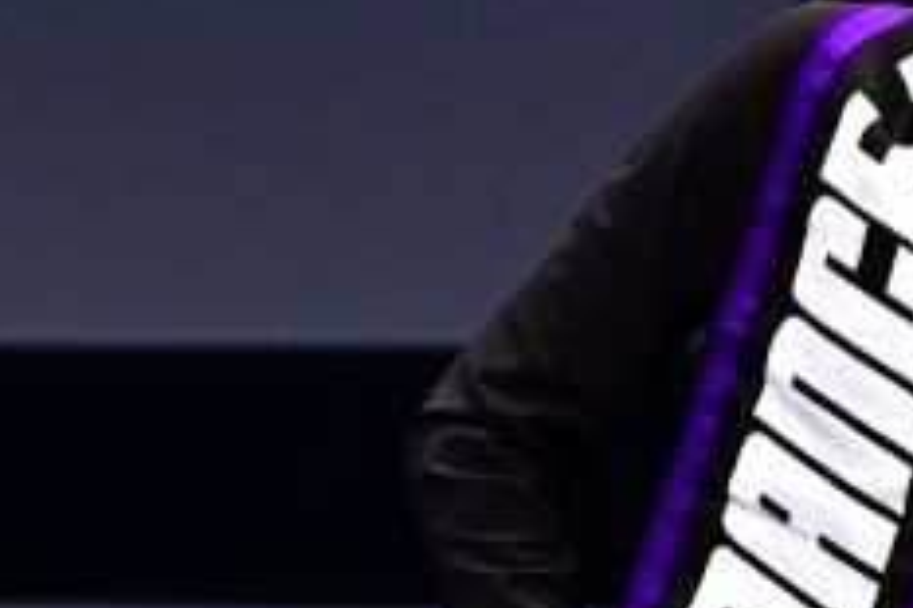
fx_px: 12088
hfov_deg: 4.3
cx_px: 792
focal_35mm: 477
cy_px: 996
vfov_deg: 2.9
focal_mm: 74
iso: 1600
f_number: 2.8
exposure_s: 1/800
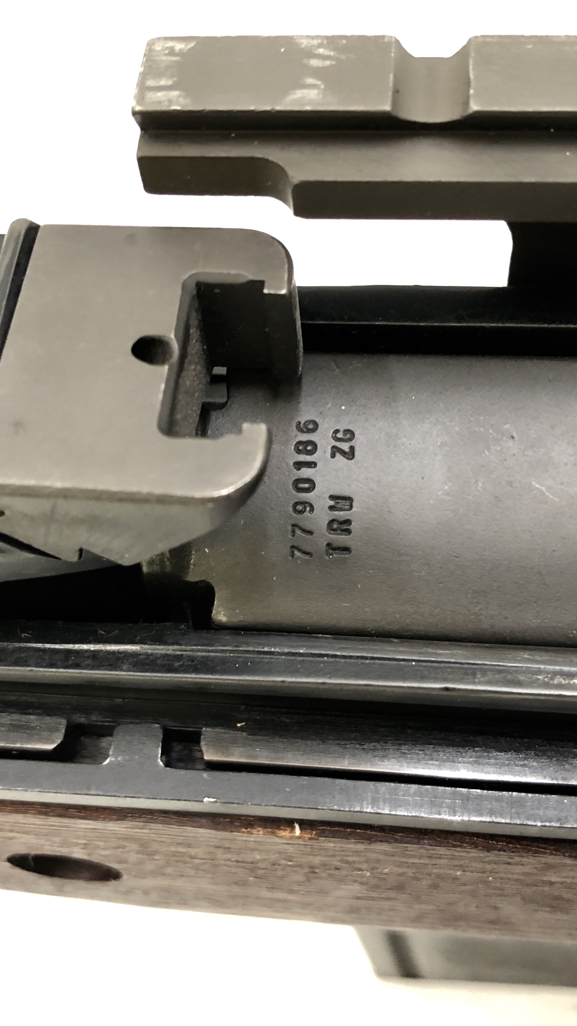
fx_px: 1115
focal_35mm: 41
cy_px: 516
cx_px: 275
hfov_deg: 29.0
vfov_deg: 49.4
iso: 50
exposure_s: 1/15
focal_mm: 3.99
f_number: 1.8
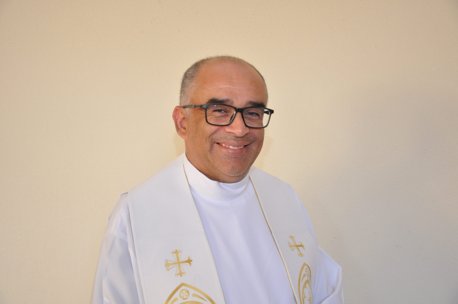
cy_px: 152
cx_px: 229
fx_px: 724
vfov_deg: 23.7
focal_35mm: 57
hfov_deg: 35.1
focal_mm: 38
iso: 640
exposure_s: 1/60
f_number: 4.5
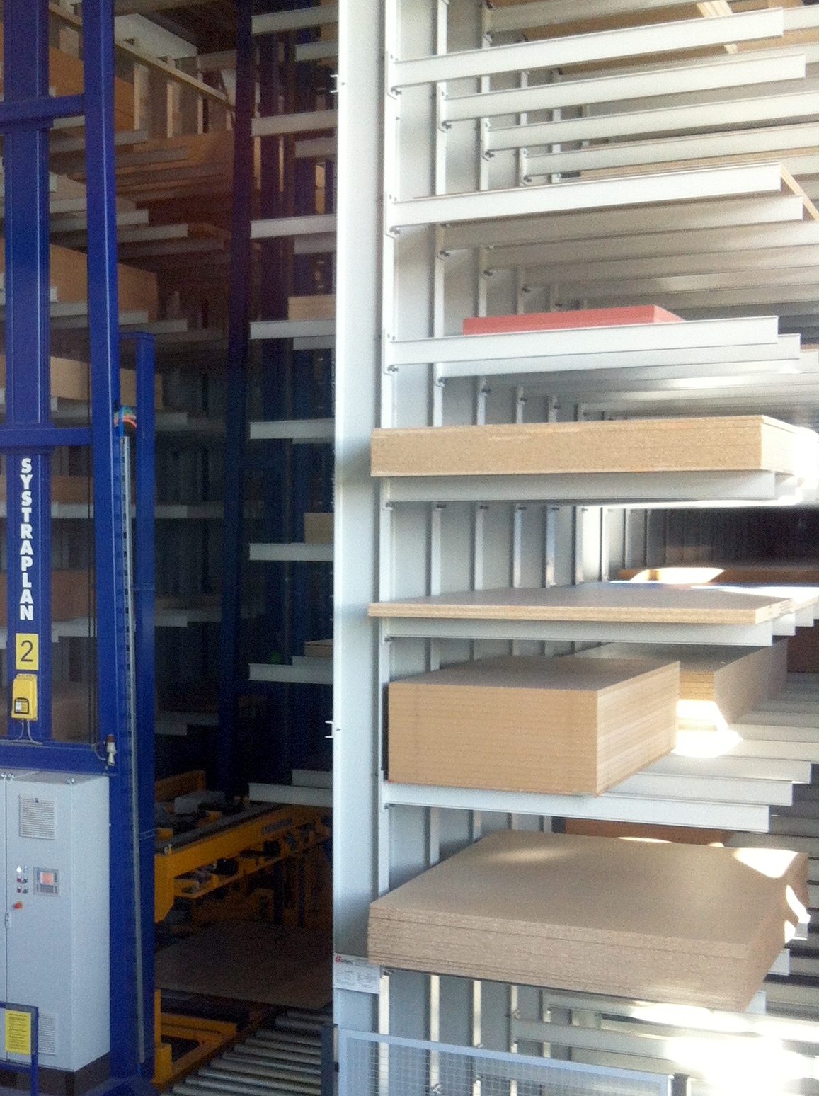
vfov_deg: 41.0
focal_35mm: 46
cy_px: 422
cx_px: 284
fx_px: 1454
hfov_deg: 31.2
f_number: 2.8
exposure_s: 1/30
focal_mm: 3.85
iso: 80
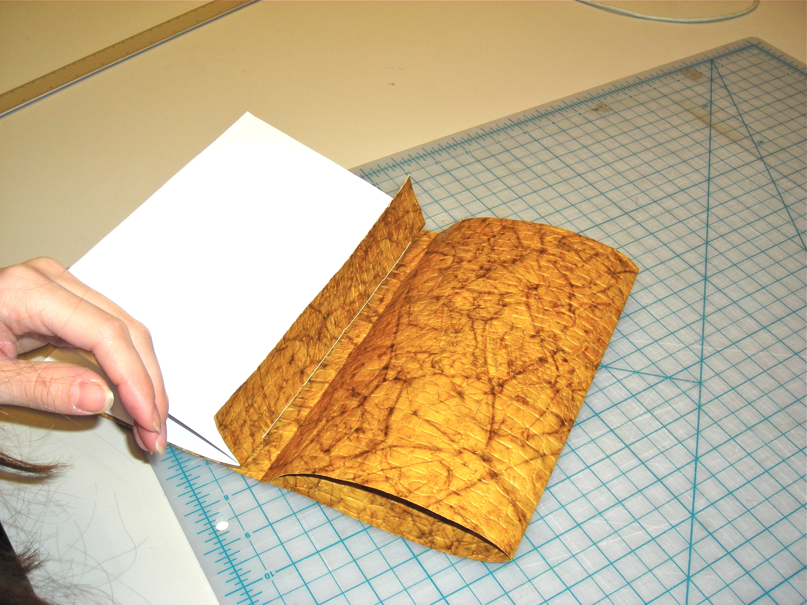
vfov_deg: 35.1
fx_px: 956
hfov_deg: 45.8
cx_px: 404
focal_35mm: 41
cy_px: 302
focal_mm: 6.8
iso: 50
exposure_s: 1/60
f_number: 3.3
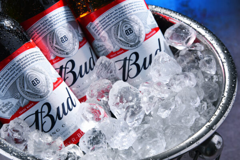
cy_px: 80
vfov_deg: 7.6
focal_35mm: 180
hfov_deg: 11.4
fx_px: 1200
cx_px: 120
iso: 100
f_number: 16
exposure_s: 1/125
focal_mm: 180
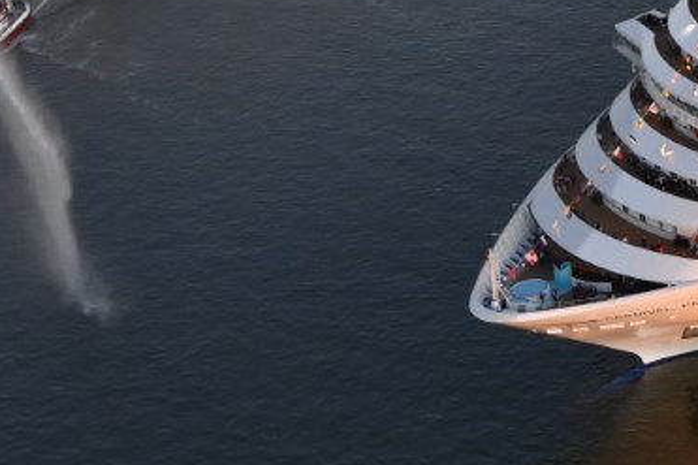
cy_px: -126
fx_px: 2965
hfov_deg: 13.2
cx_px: 783
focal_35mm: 153
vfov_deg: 8.8
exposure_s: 1/125
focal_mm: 35
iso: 1600
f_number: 10
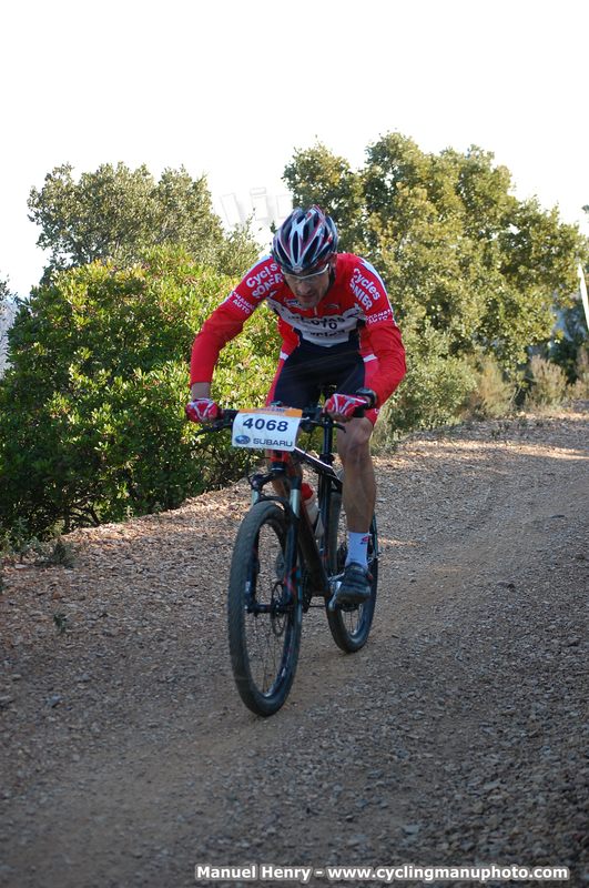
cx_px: 294
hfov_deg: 16.5
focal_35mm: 82
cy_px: 444
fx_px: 2031
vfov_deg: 24.7
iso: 400
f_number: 4
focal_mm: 55
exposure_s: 1/500
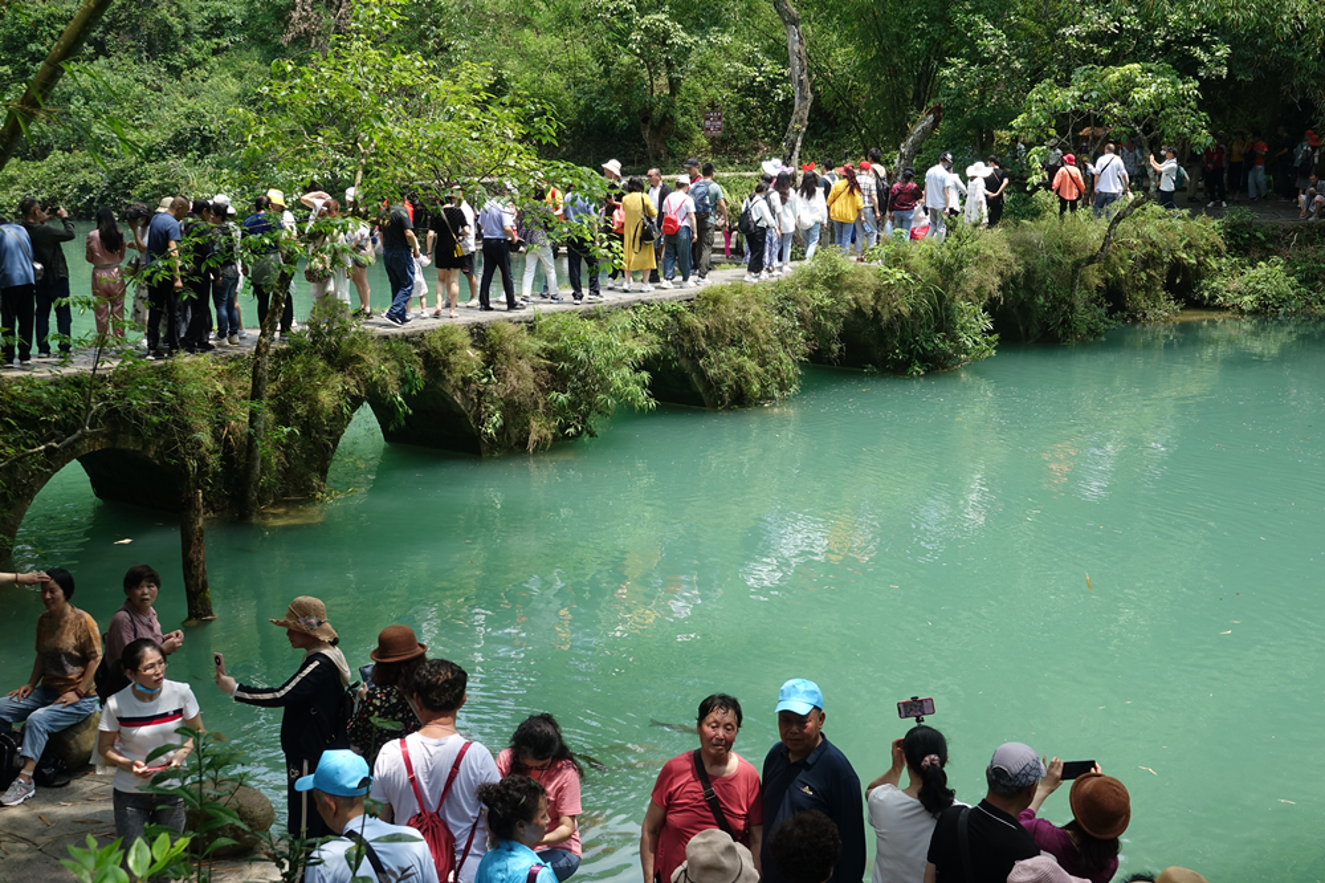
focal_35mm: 52
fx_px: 1913
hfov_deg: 38.2
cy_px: 442
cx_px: 662
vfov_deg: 26.0
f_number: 5
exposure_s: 1/200
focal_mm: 18.92
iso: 100
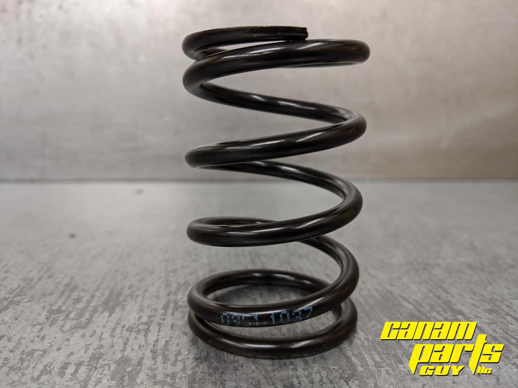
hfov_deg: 65.3
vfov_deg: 51.3
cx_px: 259
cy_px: 194
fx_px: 404
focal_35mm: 27
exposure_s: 1/24
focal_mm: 4.44
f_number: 1.8
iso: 56
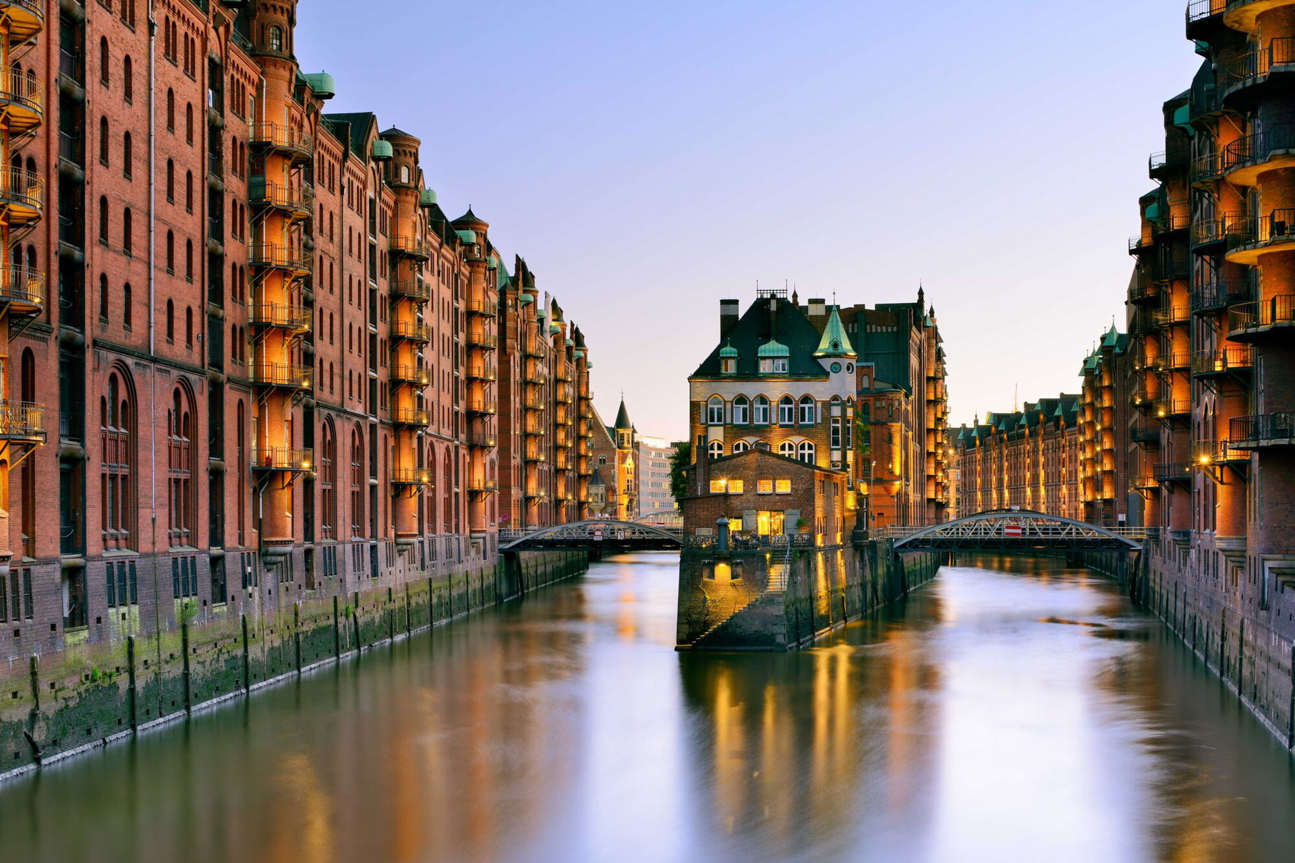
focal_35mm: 45
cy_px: 432
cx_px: 648
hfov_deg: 43.6
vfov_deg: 29.8
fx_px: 1618
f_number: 8
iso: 100
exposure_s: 20
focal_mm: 45
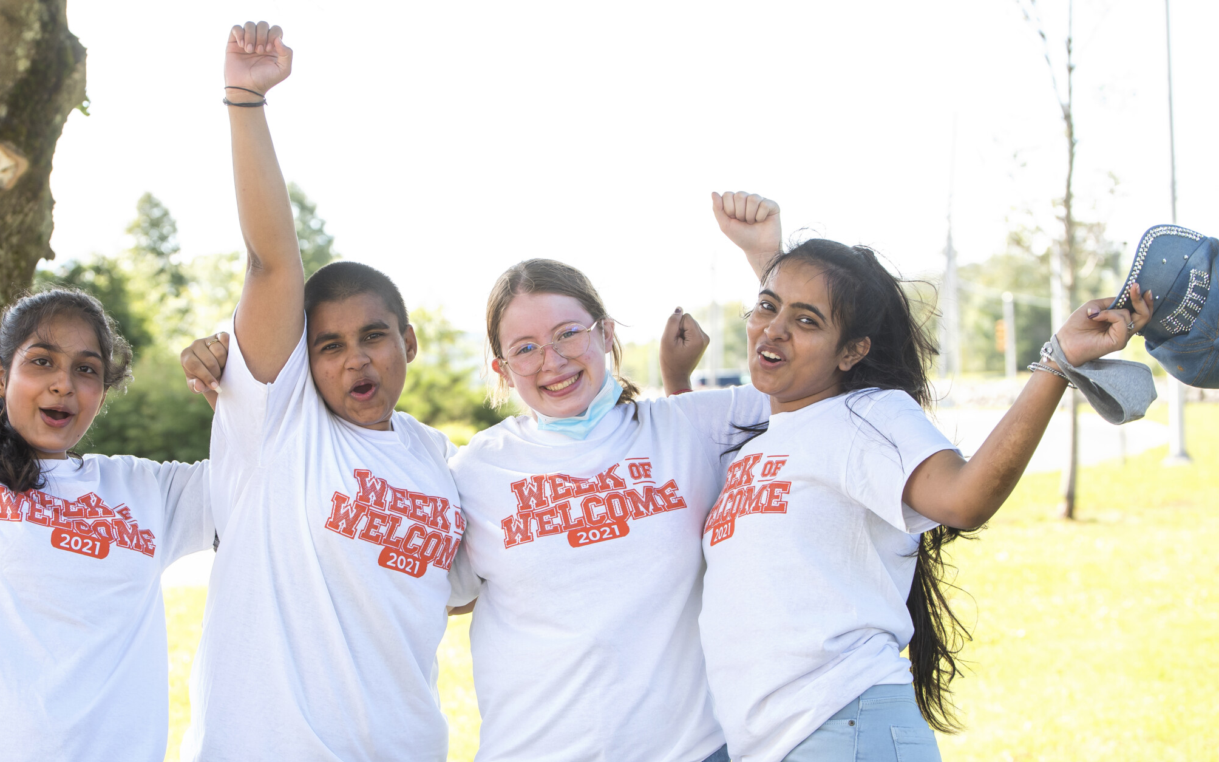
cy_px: 431
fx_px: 3023
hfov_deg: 22.7
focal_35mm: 91
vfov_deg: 14.4
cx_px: 443
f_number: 4
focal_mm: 70
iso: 400
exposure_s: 1/400
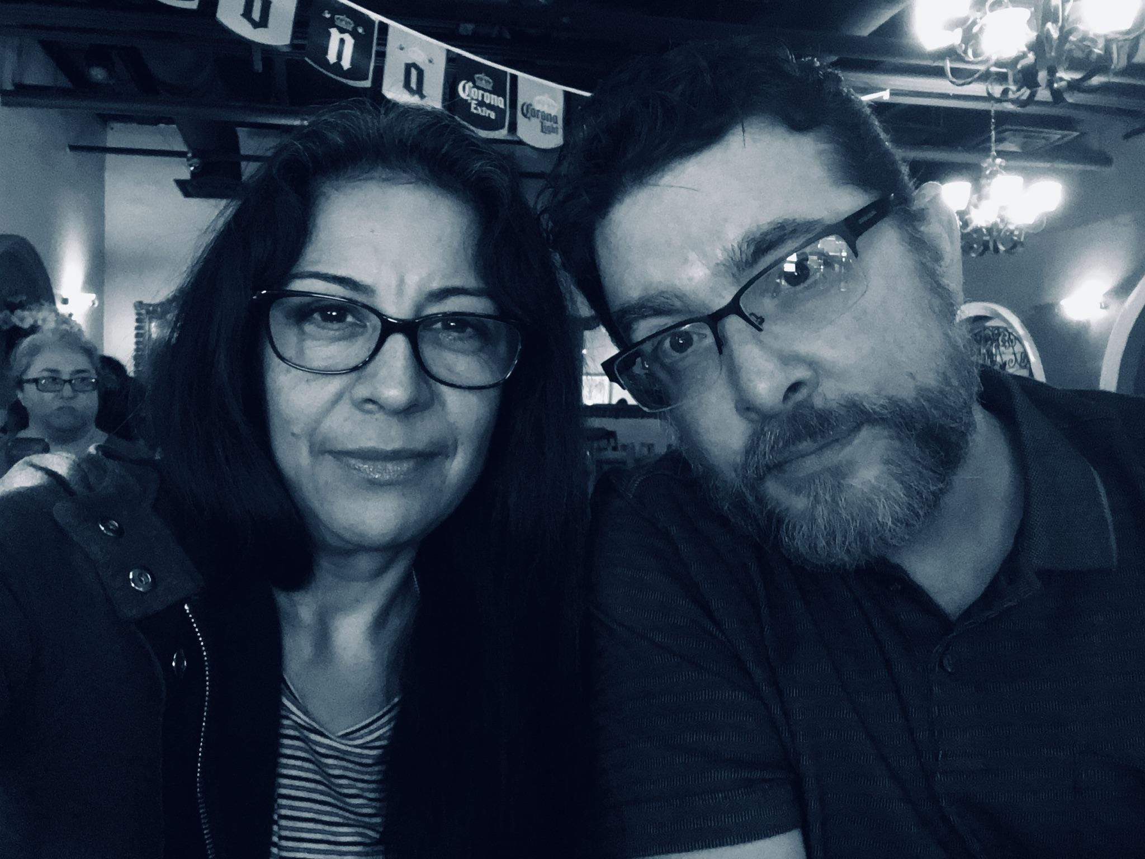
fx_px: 1025
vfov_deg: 45.4
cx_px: 572
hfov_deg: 58.4
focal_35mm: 31
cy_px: 430
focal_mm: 2.65
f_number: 2.2
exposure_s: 1/15
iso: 320
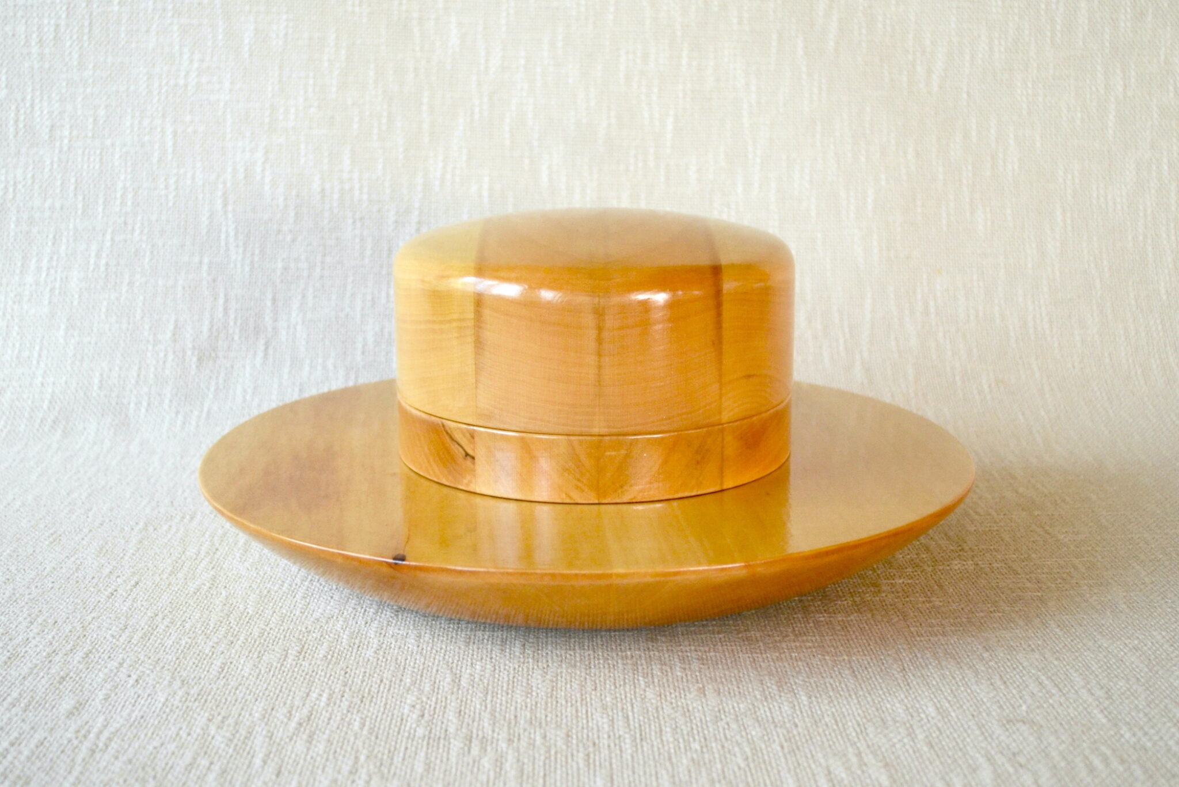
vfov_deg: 34.2
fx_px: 1278
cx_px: 590
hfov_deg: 49.5
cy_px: 394
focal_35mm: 39
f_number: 4.2
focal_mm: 26
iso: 200
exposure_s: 1/80
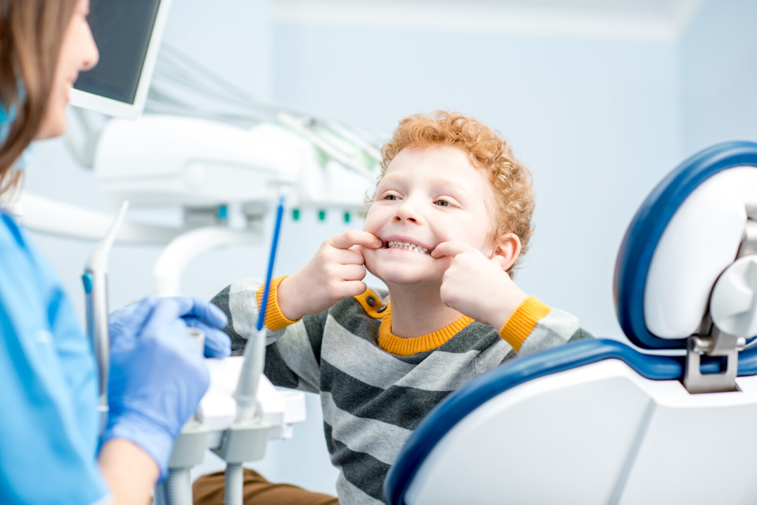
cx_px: 378
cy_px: 252
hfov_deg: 23.9
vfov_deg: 16.1
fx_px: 1788
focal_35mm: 85
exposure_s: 1/200
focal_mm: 85
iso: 200
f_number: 2.8
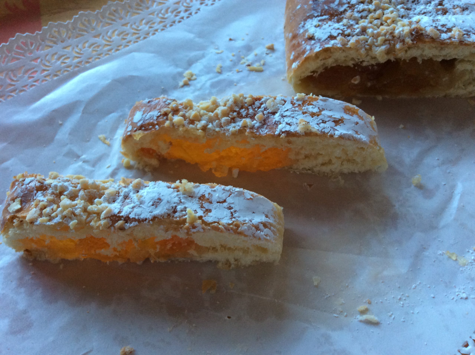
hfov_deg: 56.9
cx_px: 238
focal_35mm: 32
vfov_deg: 44.1
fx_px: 438
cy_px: 178
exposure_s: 1/25
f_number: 2.4
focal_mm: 3.3
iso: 80
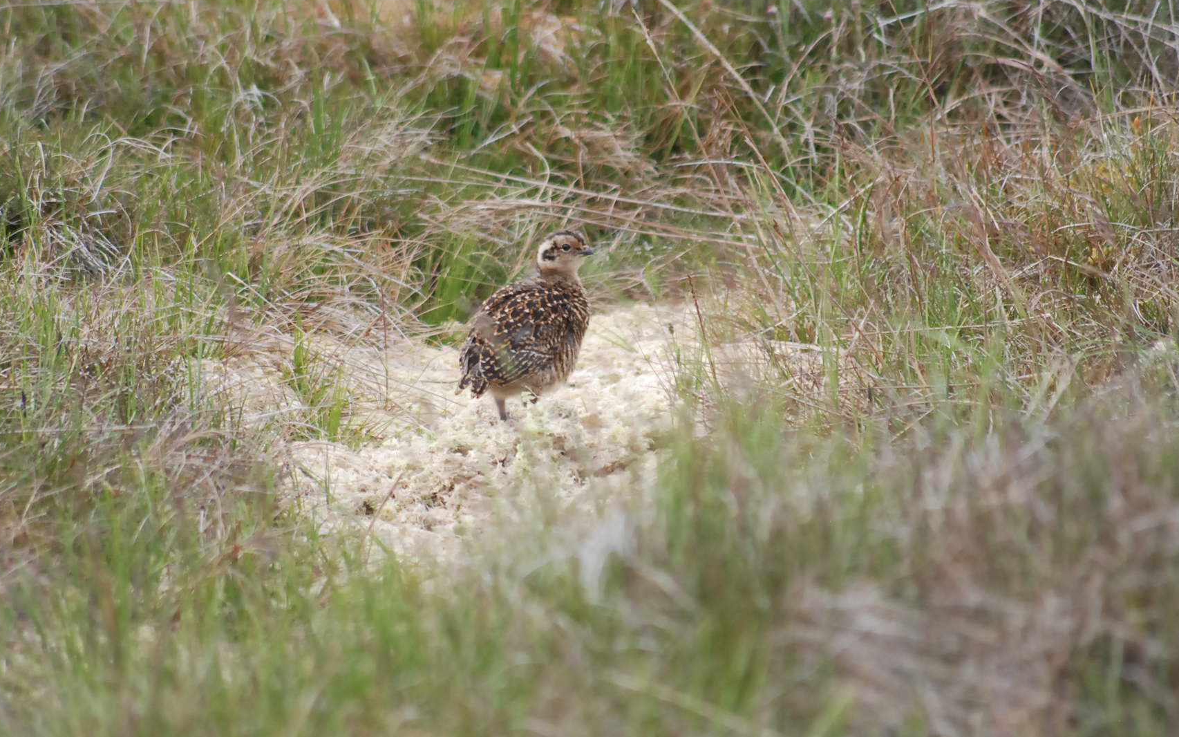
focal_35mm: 521
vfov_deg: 2.5
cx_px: 559
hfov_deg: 4.0
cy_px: 294
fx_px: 16739
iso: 800
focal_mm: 300
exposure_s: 1/1000
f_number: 5.6
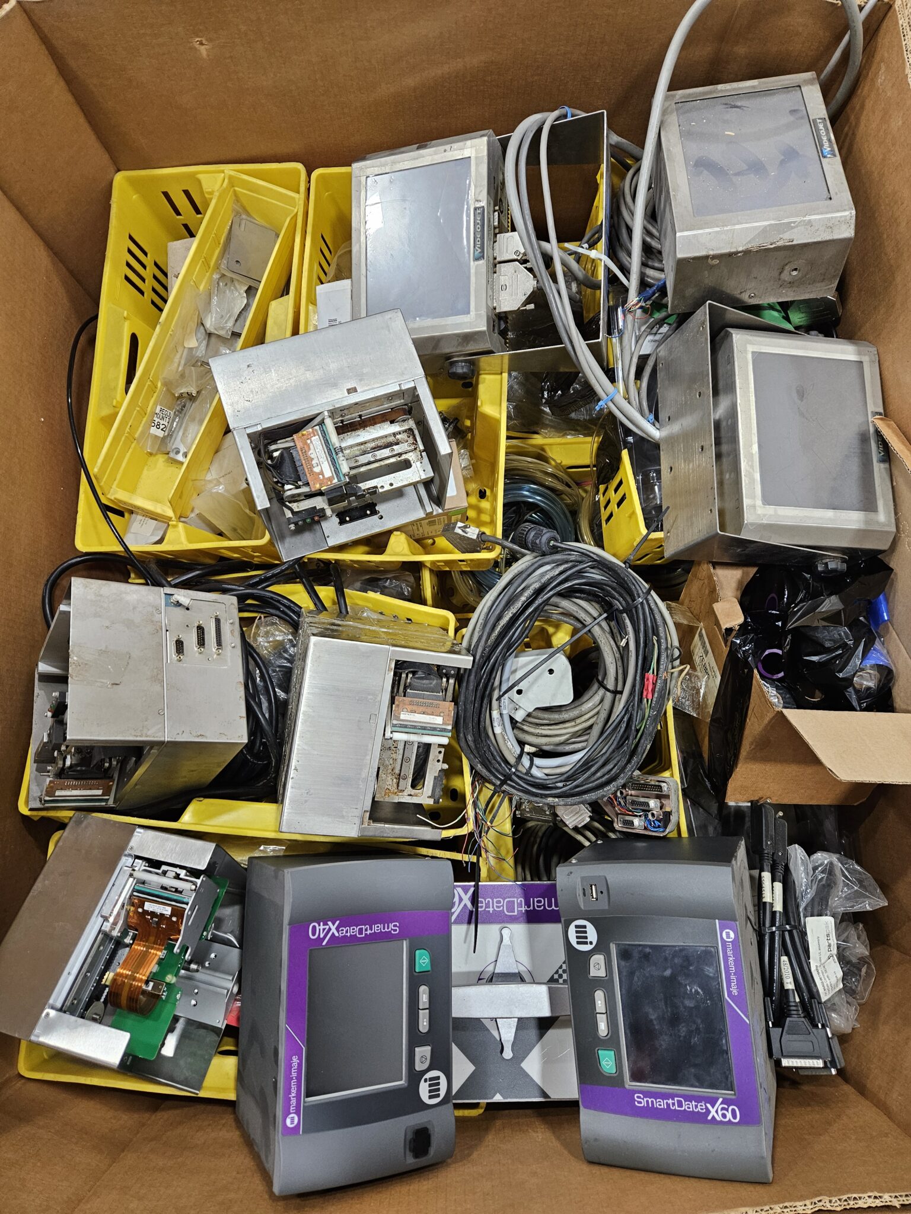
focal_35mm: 23
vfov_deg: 73.9
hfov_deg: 58.9
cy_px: 607
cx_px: 456
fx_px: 807
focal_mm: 5.4
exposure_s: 1/170
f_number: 1.8
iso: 320
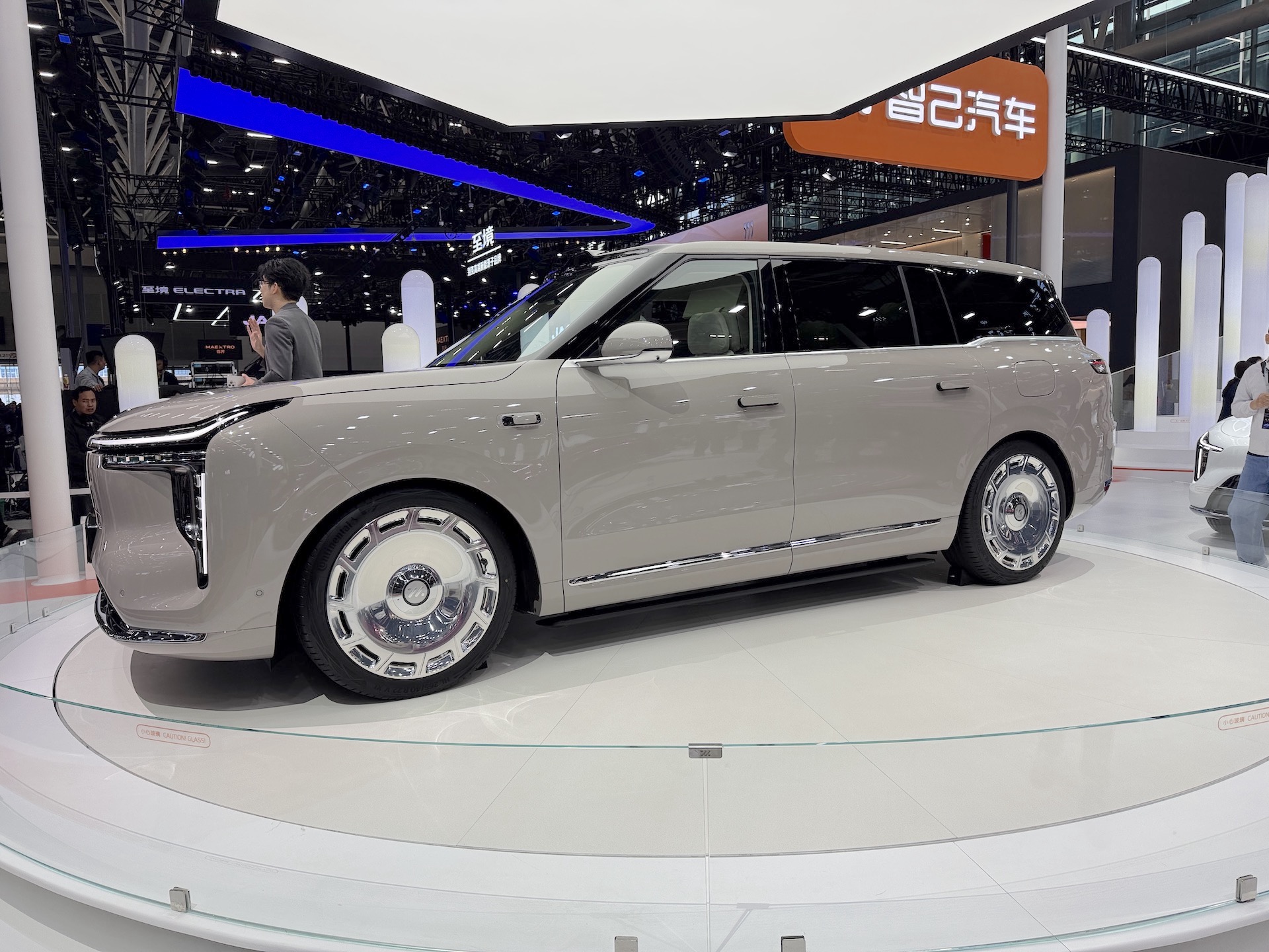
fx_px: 880
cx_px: 634
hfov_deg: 71.6
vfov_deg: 56.8
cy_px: 476
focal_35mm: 24
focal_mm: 6.76
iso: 100
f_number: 1.78
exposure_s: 1/598
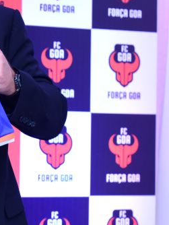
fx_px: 1125
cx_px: -218
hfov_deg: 8.0
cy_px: 86
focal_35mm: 173
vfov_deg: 11.4
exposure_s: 1/125
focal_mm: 50
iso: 2500
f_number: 5.6
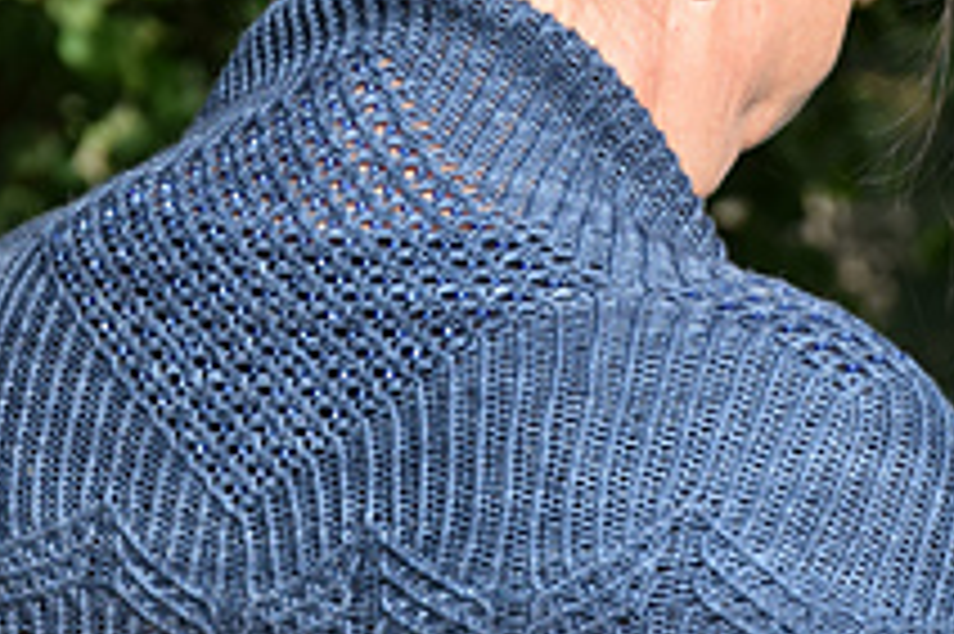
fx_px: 7022
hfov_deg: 7.8
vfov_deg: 5.2
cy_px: 677
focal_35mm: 265
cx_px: 441
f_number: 5.6
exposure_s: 1/500
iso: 200
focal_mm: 75
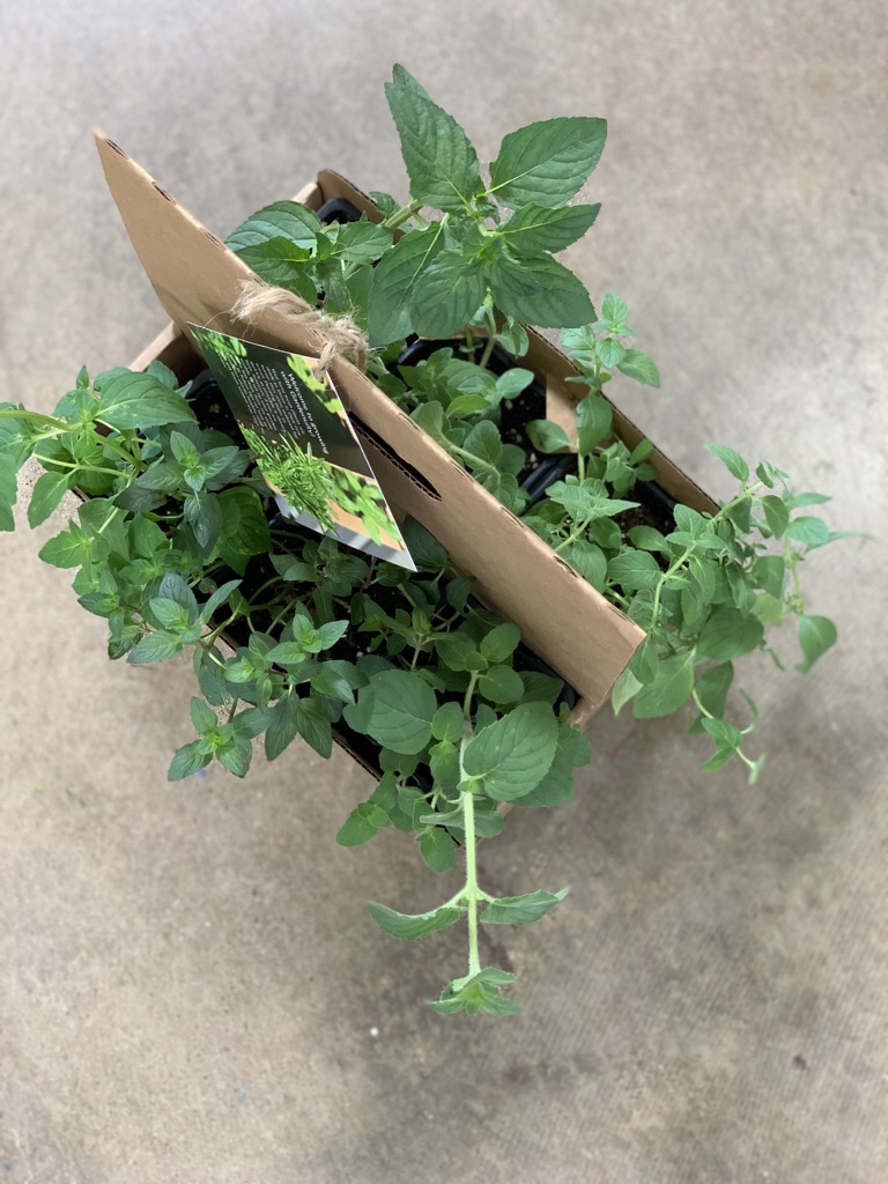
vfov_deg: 36.8
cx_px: 444
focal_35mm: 52
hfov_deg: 28.0
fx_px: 1779
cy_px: 592
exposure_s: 1/60
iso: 160
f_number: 2.4
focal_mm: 6
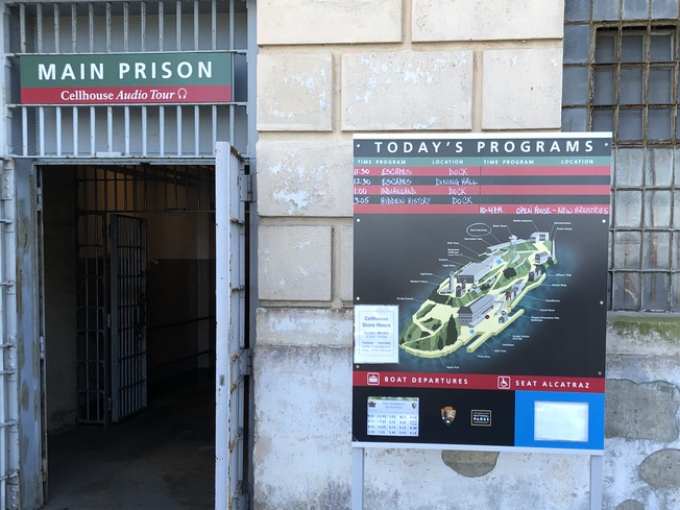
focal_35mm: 44
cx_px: 394
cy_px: 318
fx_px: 864
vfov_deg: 32.7
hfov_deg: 42.8
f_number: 1.8
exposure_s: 1/126
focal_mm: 4
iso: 20
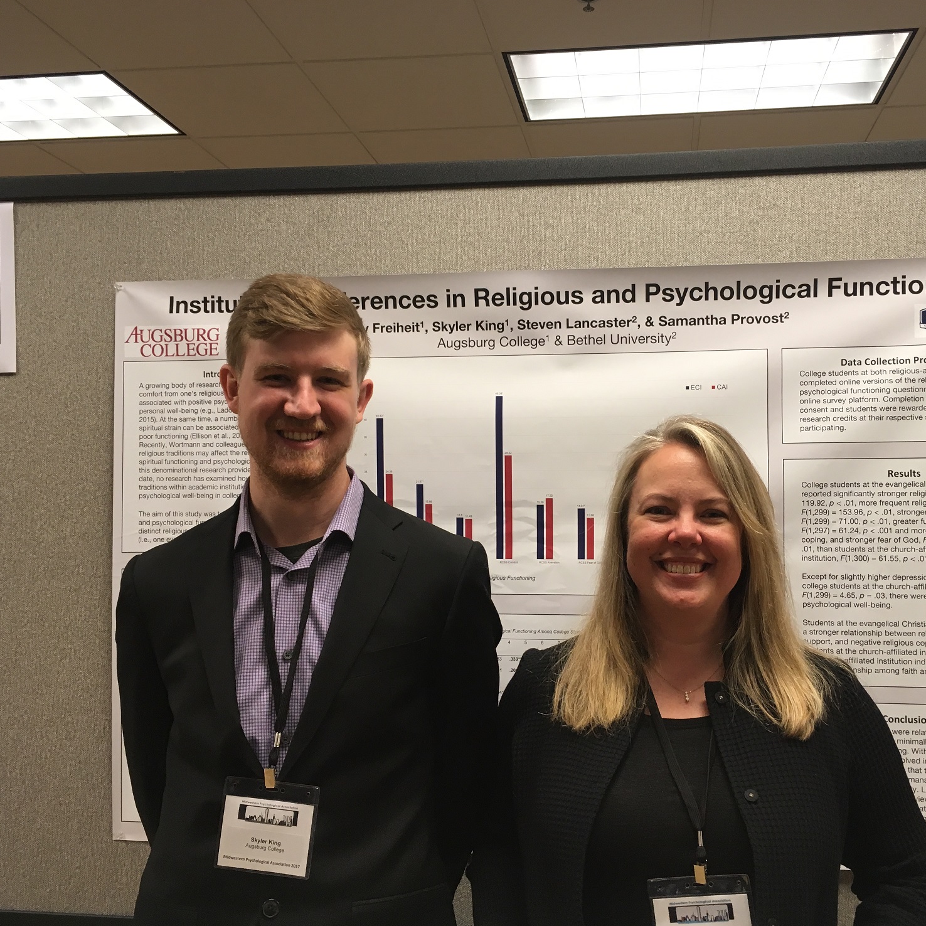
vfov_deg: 47.2
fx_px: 1059
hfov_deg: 47.1
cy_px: 469
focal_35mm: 35
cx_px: 527
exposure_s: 1/30
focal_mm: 4.15
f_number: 2.2
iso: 64
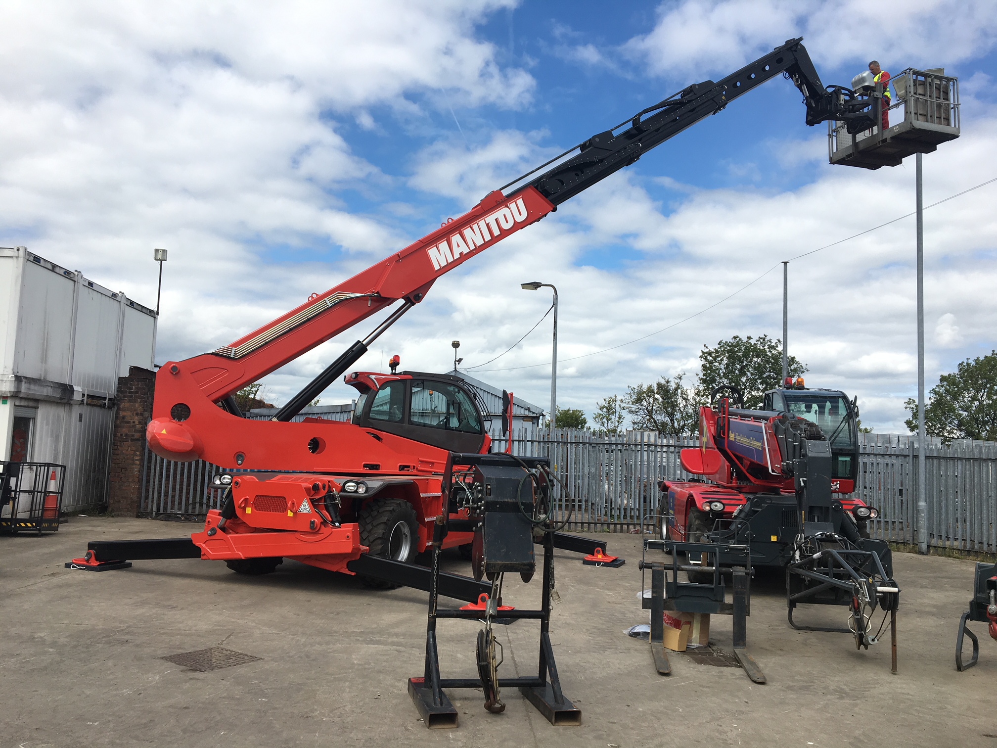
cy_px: 374
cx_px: 498
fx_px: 835
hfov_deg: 61.7
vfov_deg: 48.2
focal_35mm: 29
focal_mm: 4.15
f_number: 2.2
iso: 25
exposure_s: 1/1508
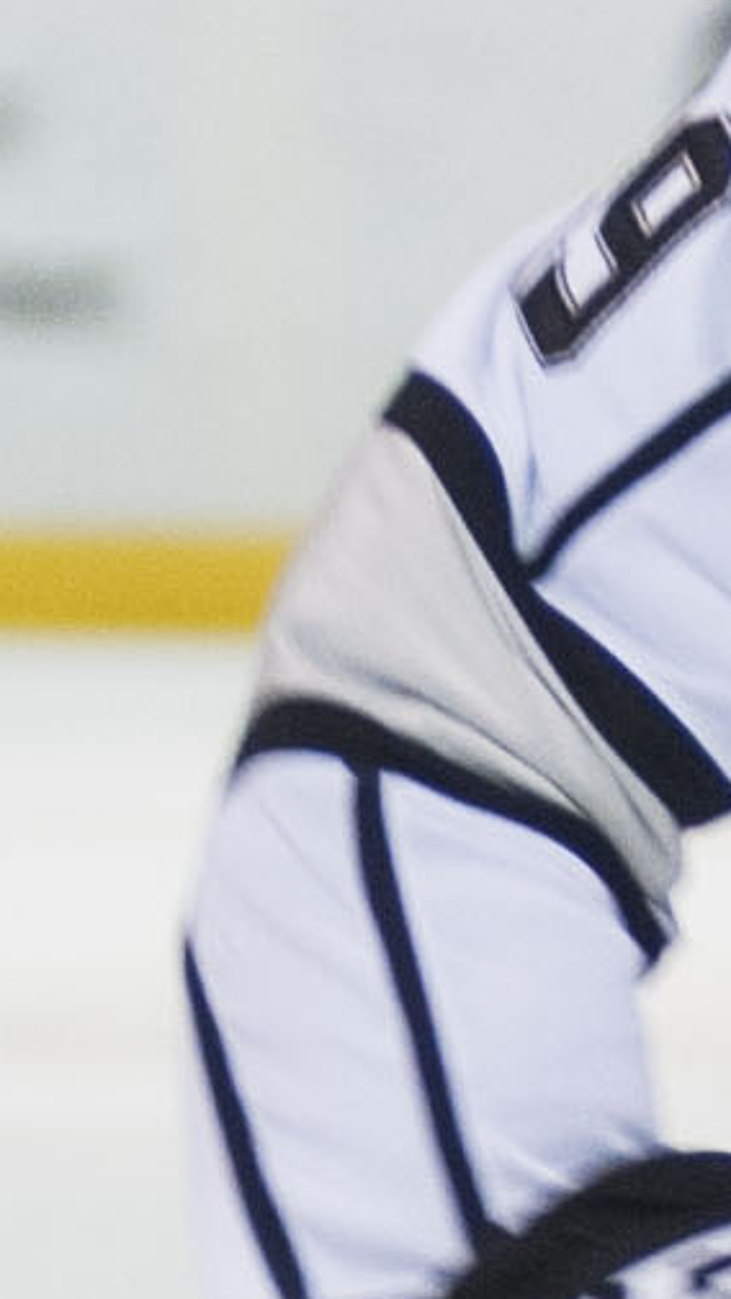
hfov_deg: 1.5
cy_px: 2073
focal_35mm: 812
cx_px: 1454
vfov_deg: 2.7
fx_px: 27985
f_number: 2.8
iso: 1250
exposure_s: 1/400
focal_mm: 92
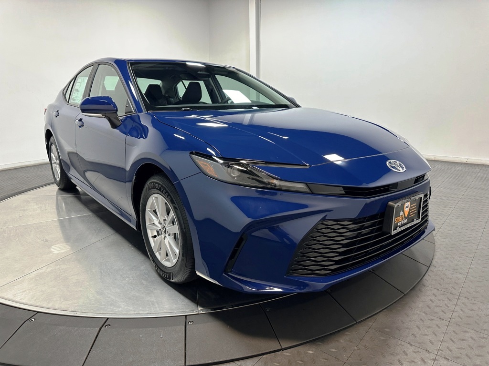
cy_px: 183
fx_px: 339
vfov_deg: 56.8
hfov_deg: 71.6
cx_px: 244
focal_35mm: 24
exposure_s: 1/60
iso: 320
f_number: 1.78
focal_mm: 6.86
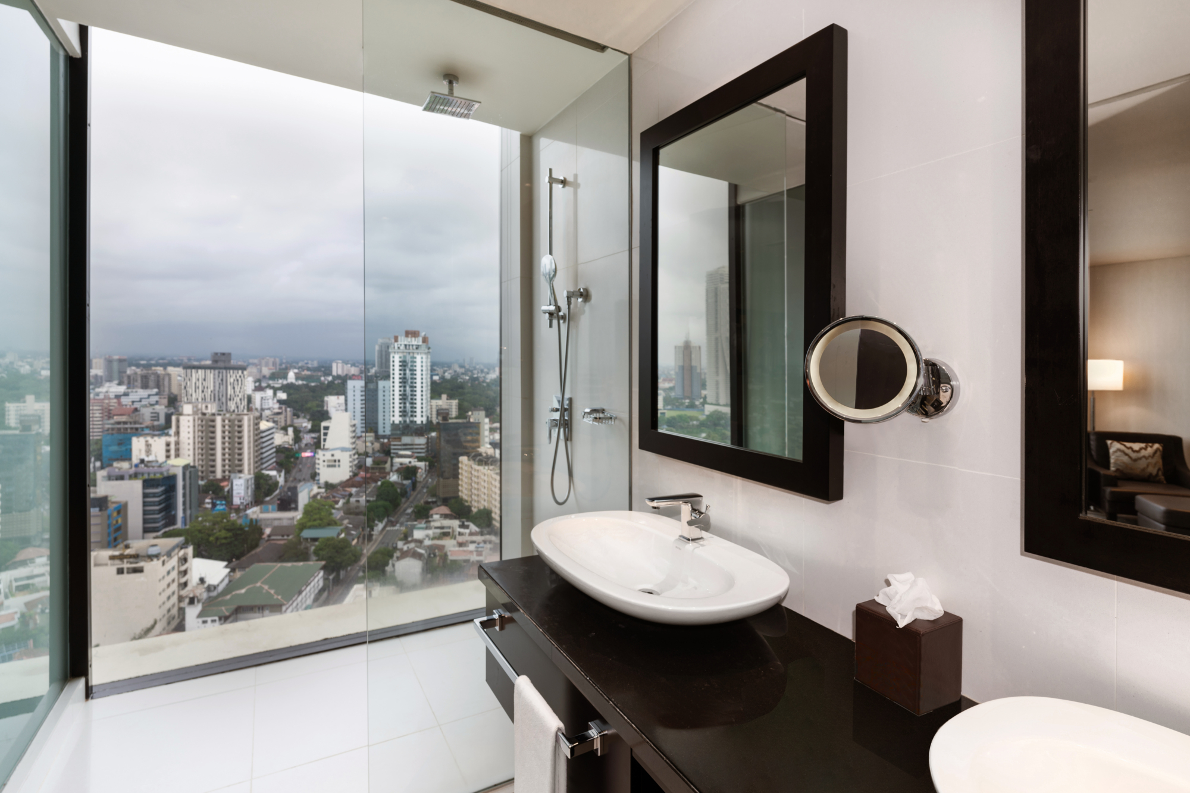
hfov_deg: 93.3
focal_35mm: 17
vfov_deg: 70.4
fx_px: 562
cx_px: 595
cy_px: 396
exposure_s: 1/200
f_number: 6.3
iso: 100
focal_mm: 17
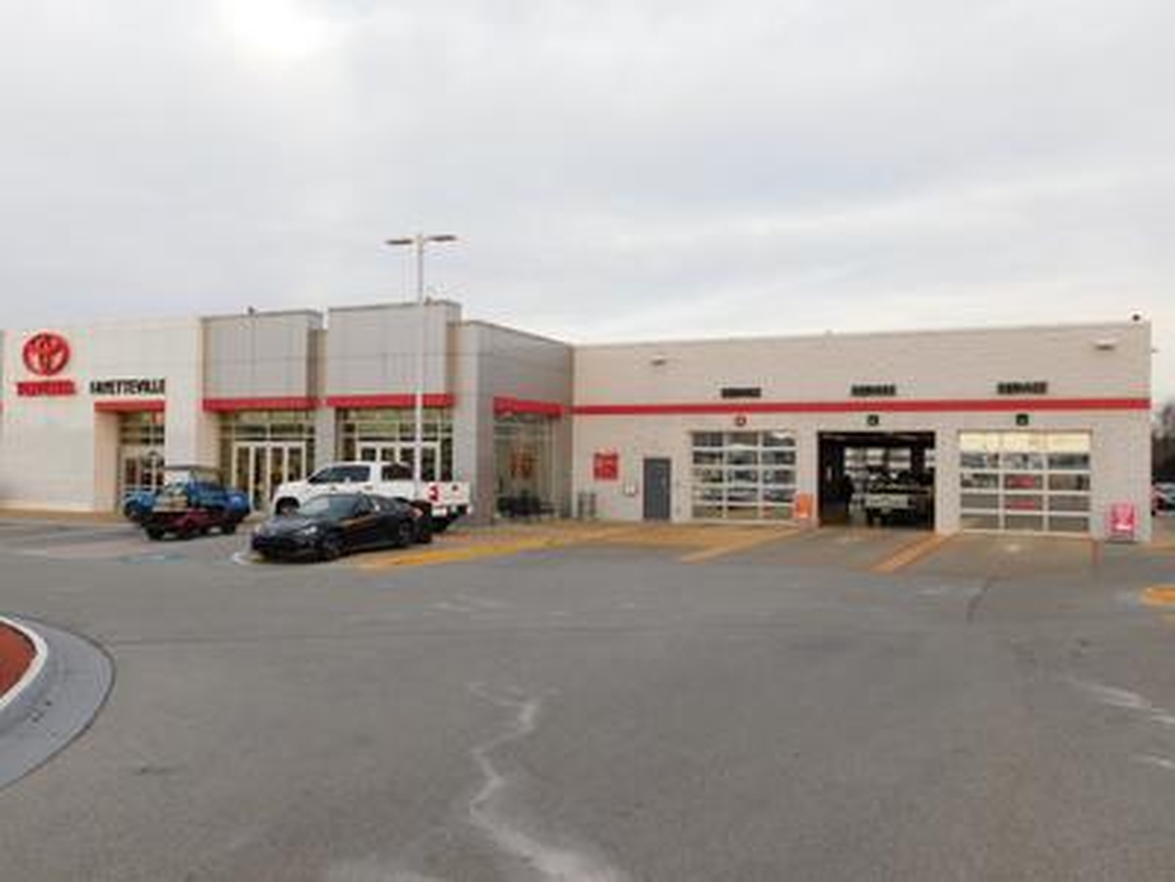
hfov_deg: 60.0
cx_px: 588
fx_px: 1018
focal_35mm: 30
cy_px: 441
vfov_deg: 46.8
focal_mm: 5.3
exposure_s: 1/125
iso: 125
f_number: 3.2
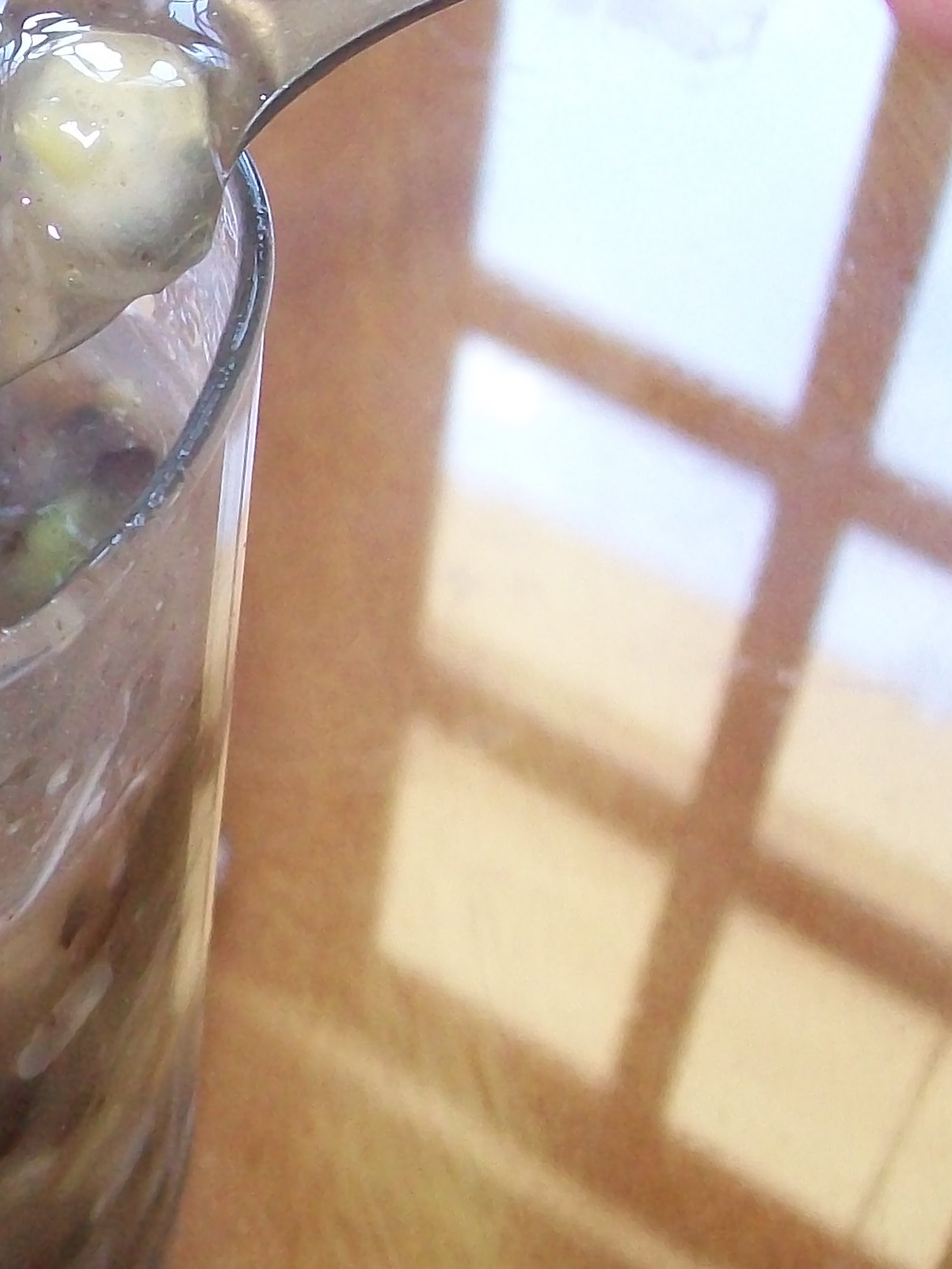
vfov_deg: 24.8
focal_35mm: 78
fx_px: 2859
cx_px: -280
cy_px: 328
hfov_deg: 17.7
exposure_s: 1/100
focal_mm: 6
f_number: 2.7
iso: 160
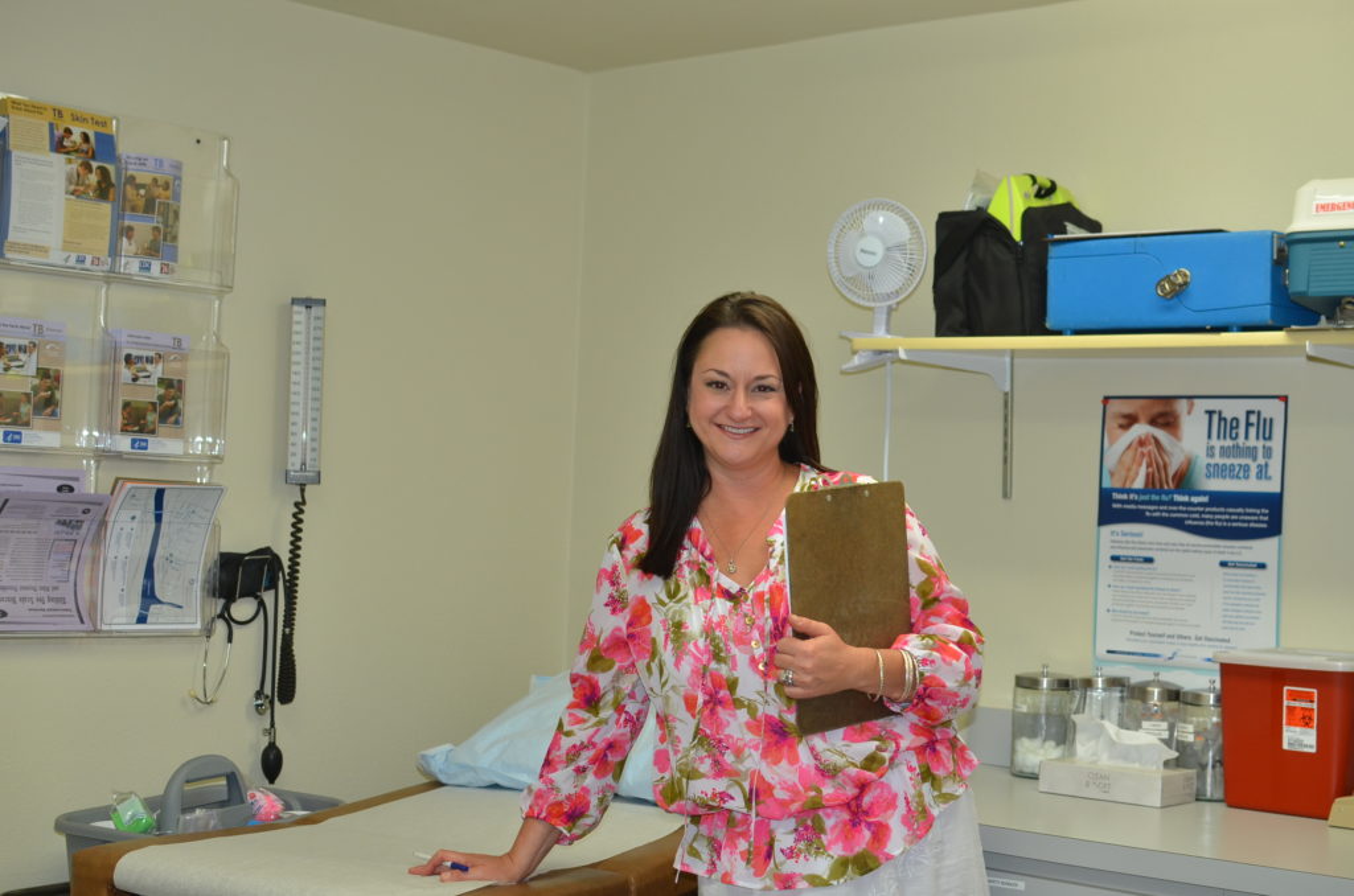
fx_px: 1970
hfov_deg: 37.9
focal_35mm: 52
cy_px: 448
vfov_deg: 25.6
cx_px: 677
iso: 400
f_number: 4
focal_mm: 35
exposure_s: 1/60
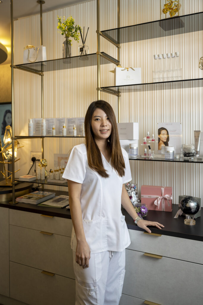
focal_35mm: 30
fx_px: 258
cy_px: 152
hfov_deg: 43.0
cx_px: 102
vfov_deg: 61.1
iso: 160
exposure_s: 1/100
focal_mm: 30.5
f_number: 2.8
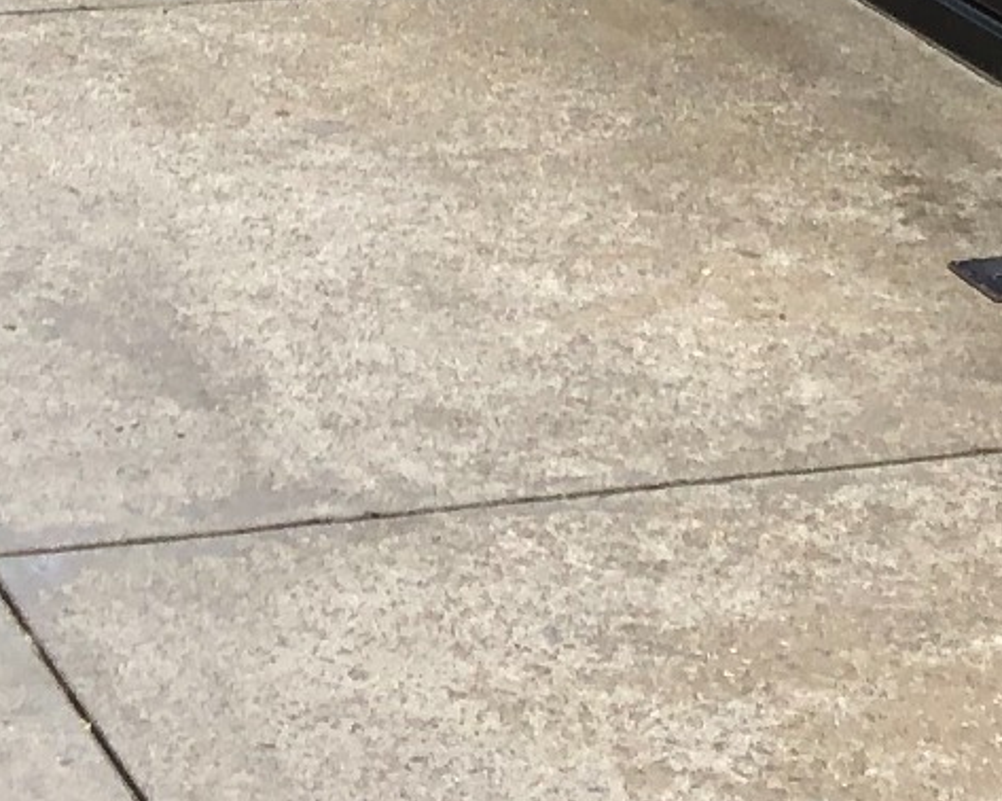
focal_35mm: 148
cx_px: 95
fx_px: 4387
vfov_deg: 9.4
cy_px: -1045
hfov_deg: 12.9
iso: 20
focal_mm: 3.99
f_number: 1.8
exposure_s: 1/276
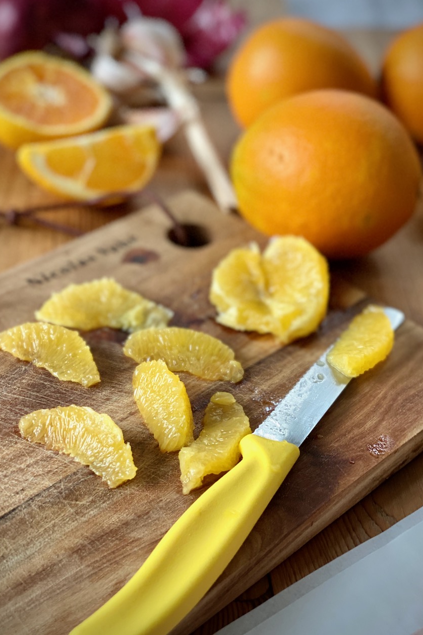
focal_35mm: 55
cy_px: 318
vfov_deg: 36.3
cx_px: 195
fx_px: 970
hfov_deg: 24.6
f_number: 2
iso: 125
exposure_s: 1/122
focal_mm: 6
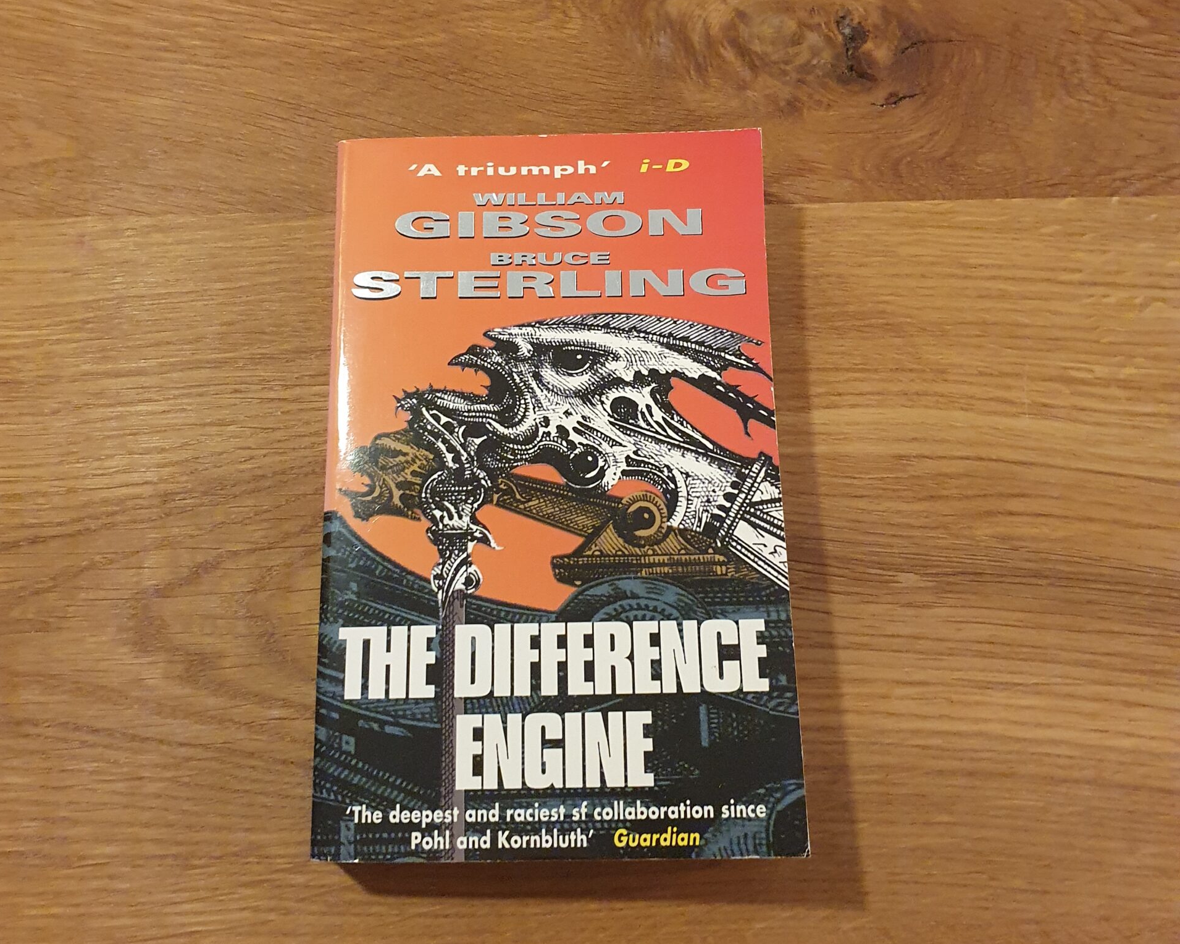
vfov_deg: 43.1
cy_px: 364
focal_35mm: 34
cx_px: 590
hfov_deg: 52.8
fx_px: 1187
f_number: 2.4
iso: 640
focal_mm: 4.32
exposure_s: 1/33
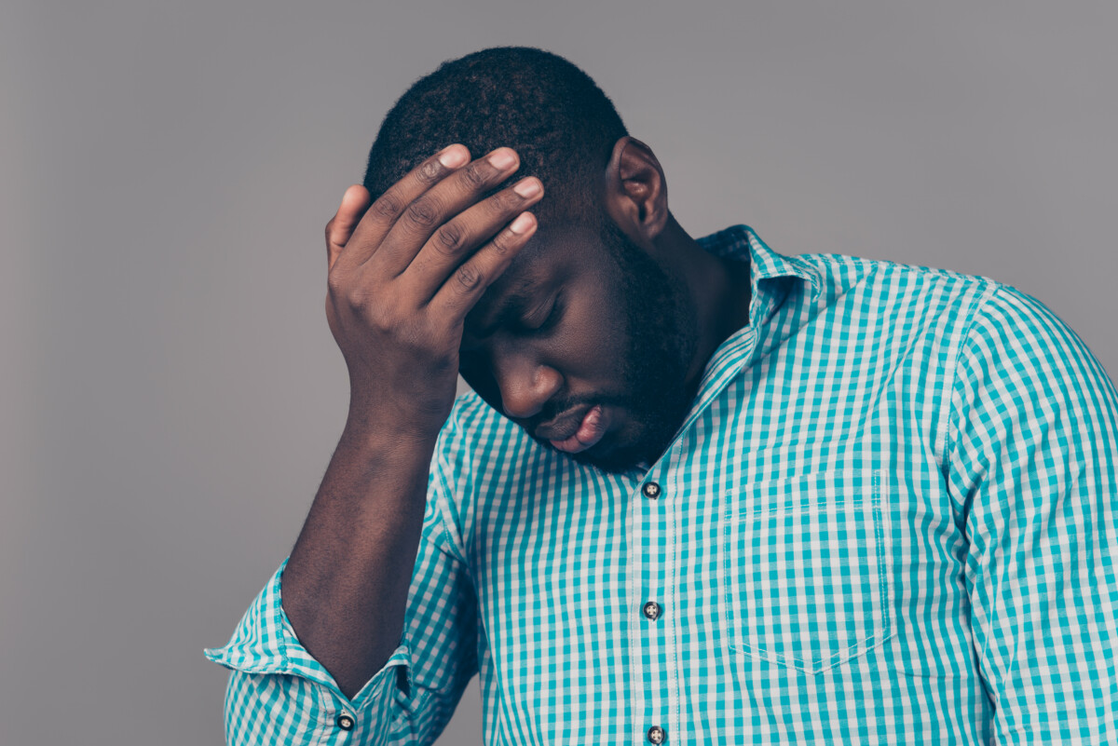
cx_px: 559
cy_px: 373
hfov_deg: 33.4
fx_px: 1864
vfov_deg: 22.6
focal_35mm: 60
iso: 125
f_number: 5.6
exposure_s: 1/160
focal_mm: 60
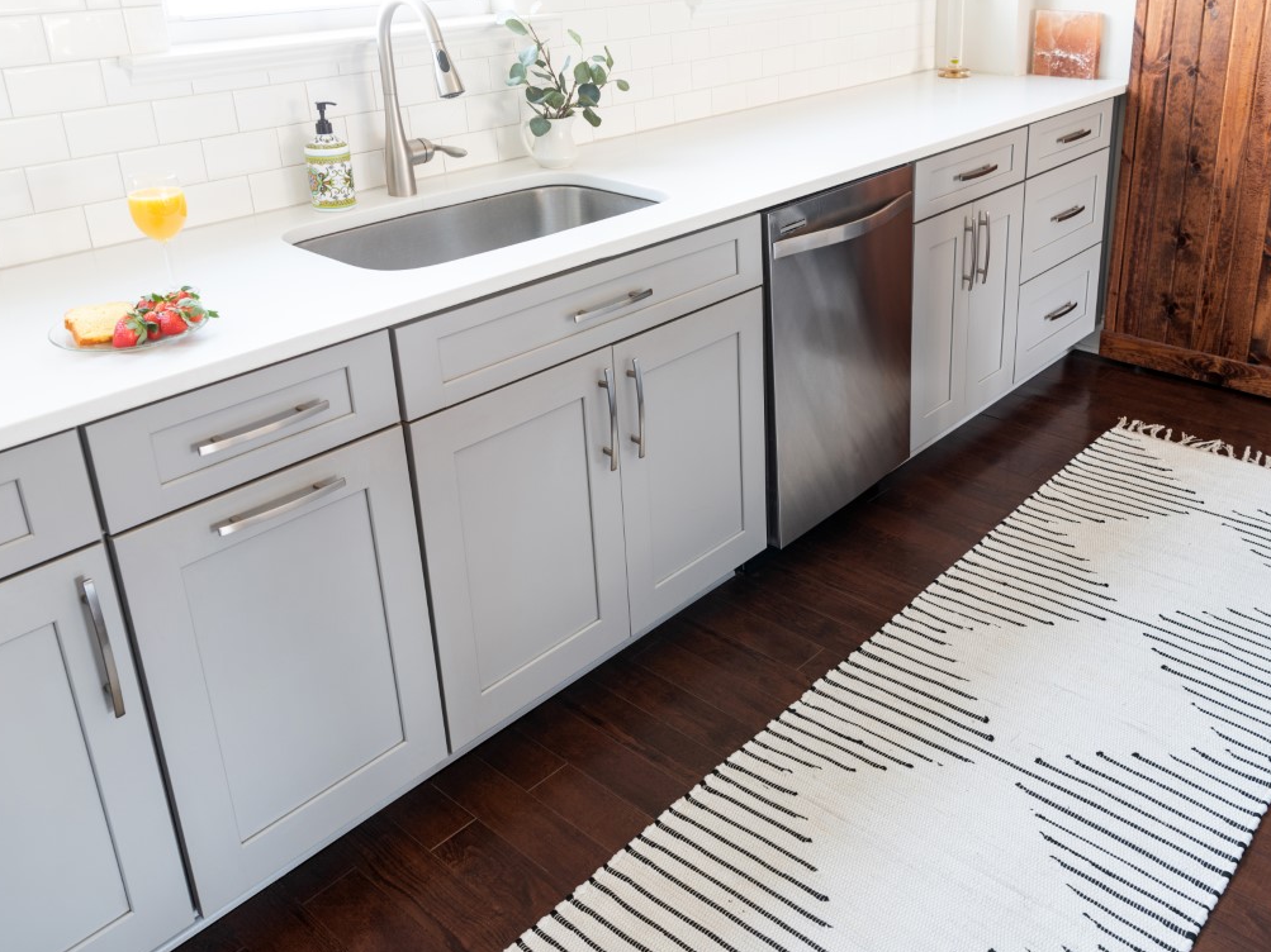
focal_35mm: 32
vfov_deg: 44.2
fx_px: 1175
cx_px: 653
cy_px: 471
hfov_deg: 56.8
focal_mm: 29
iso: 125
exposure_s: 1/2.5
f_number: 5.6
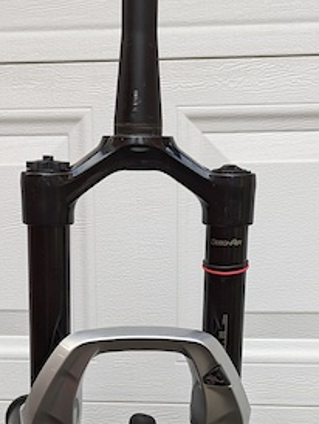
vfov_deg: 27.0
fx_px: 859
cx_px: 129
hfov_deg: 21.0
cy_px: 359
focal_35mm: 70
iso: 78
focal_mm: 6.81
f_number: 1.85
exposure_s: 1/124
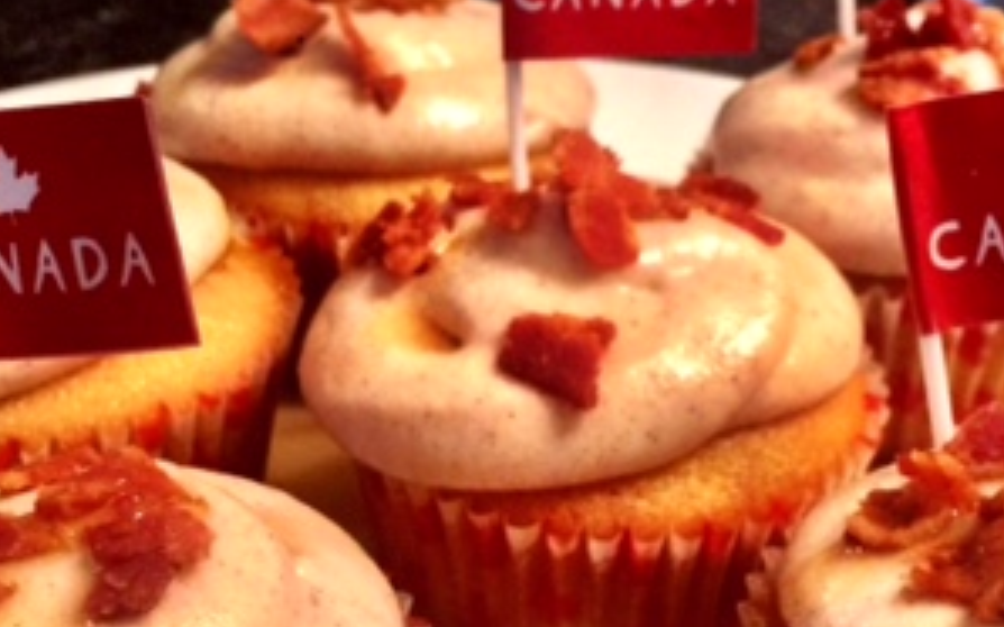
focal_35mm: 66
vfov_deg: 19.7
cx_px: 522
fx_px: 1805
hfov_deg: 31.1
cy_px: 367
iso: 200
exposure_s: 1/30
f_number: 2.2
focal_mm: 4.15
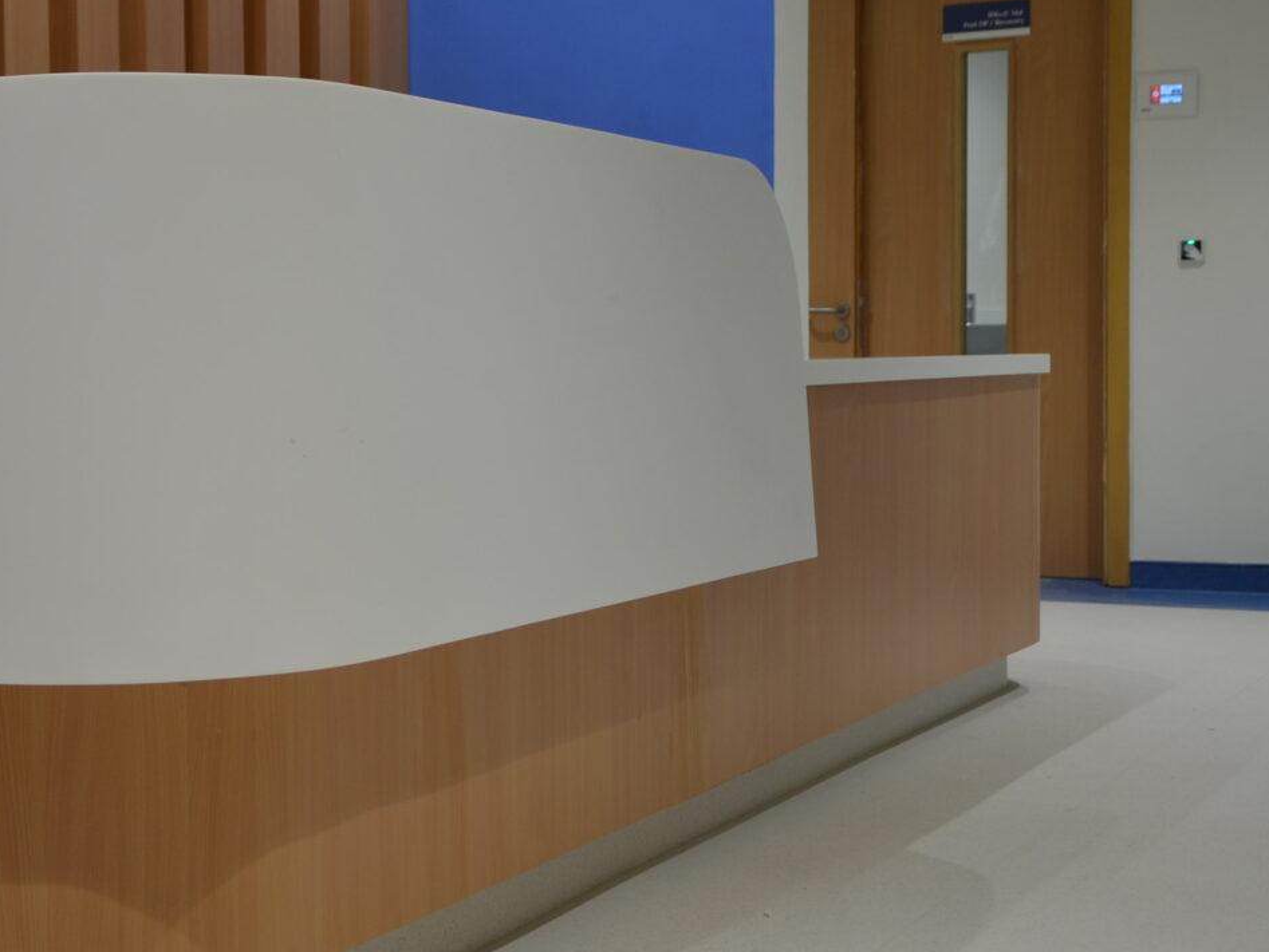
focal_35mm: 70
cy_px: 433
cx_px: 399
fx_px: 2567
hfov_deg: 27.6
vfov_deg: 21.0
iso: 320
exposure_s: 1/80
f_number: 4.5
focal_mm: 30
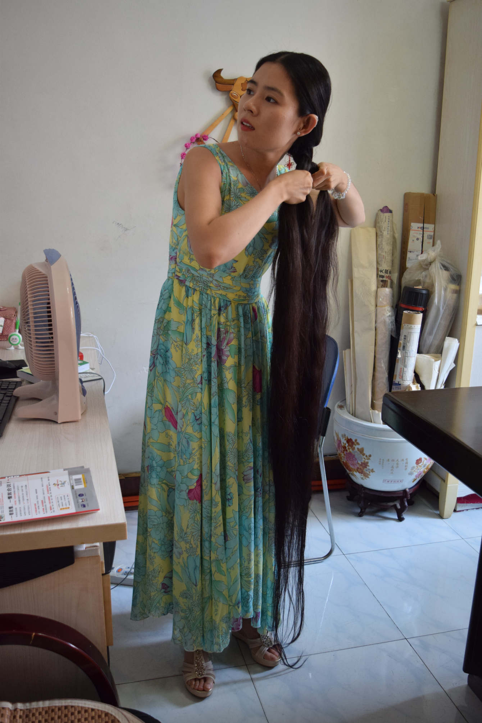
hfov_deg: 38.4
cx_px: 241
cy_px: 362
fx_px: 693
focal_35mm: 34
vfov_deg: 55.1
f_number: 3.8
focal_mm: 23
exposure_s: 1/60
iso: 900
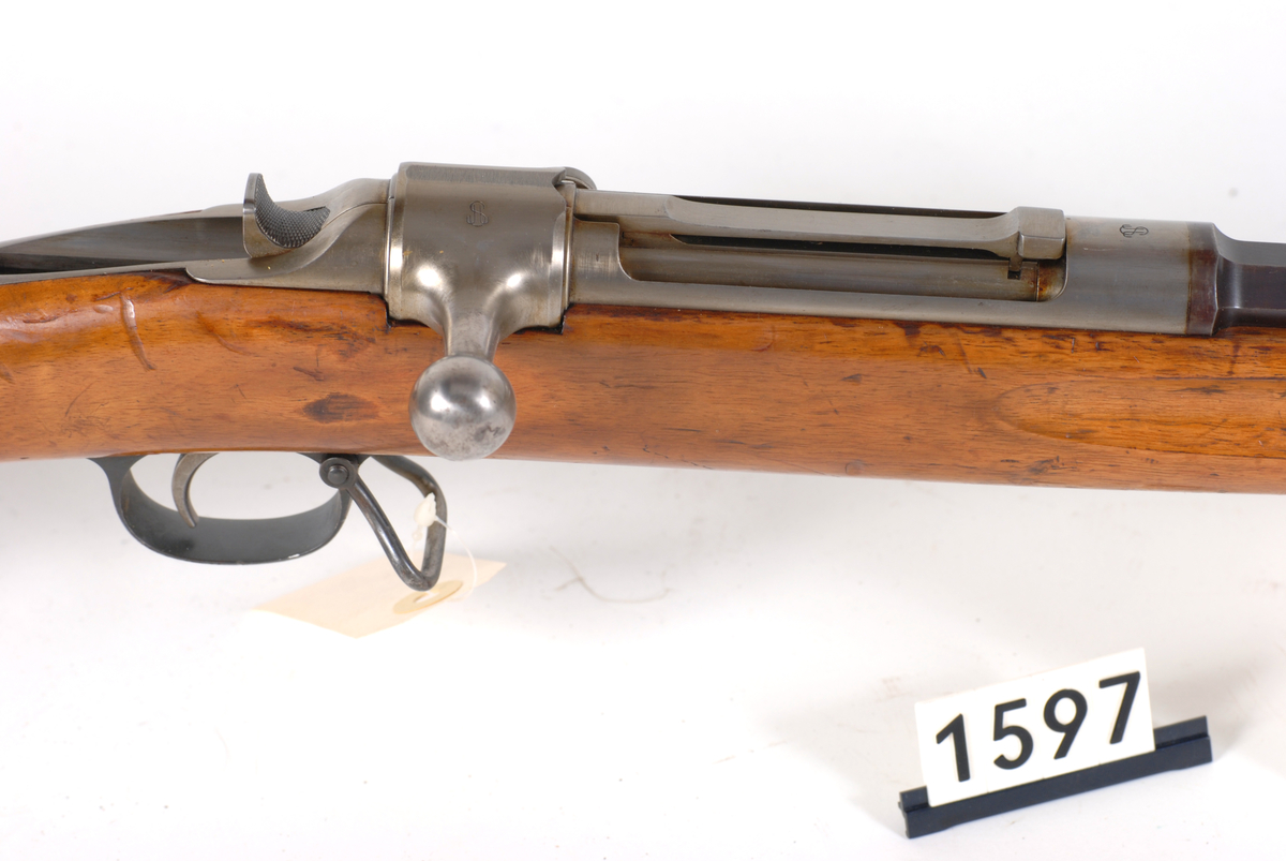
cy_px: 430
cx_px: 643
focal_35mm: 105
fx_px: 3755
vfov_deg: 13.1
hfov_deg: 19.4
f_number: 10
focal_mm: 70
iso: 100
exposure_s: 1/60
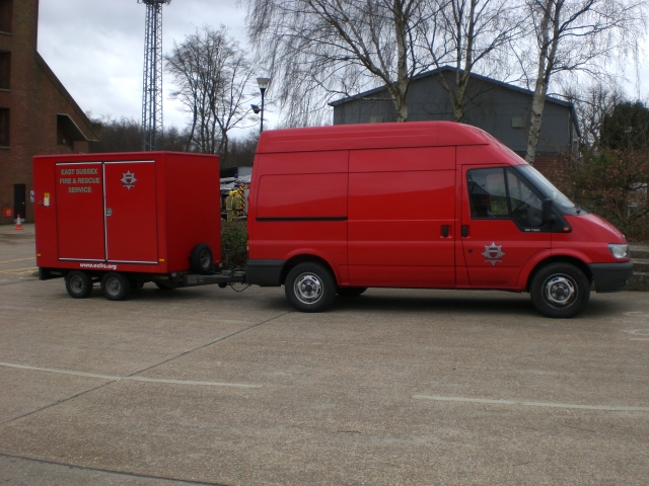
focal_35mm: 38
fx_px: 712
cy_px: 243
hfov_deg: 49.0
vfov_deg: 37.7
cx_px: 324
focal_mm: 6.3
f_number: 3.1
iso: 50
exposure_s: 1/200
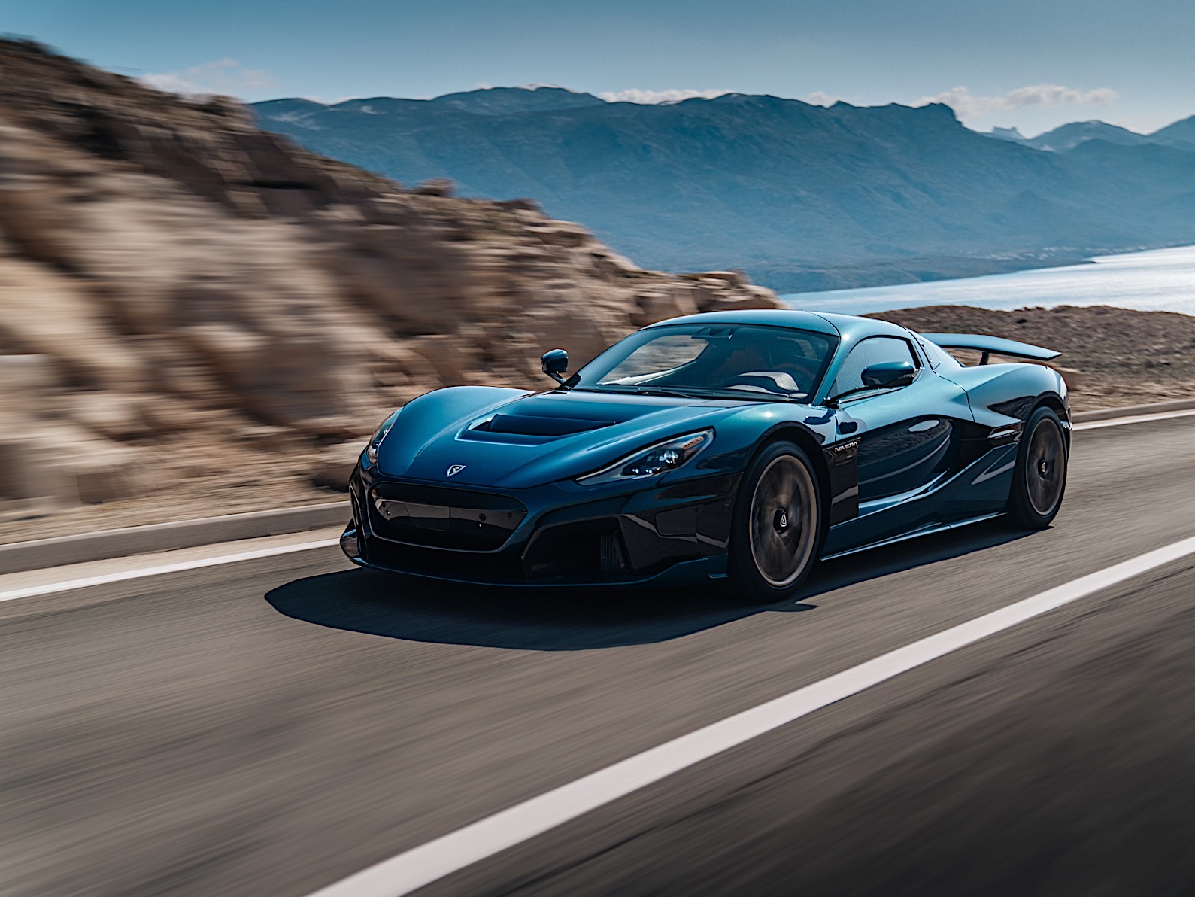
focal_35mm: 43
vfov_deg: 33.6
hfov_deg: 43.7
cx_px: 702
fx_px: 1485
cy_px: 439
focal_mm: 37
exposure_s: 1/60
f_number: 2.8
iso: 50
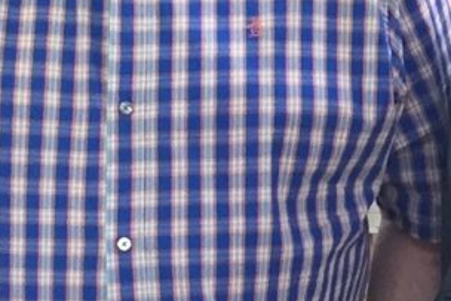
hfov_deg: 9.8
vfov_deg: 6.7
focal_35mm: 203
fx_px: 2544
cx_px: 715
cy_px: -85
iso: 40
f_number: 2.2
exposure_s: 1/33
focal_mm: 4.15
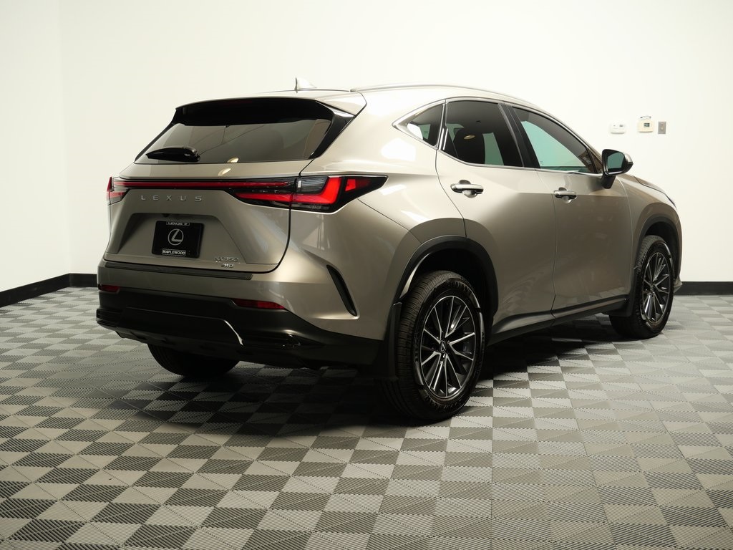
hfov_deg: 41.2
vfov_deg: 31.5
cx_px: 366
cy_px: 275
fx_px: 974
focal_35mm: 46
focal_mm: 23
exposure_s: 1/200
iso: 250
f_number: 5.6
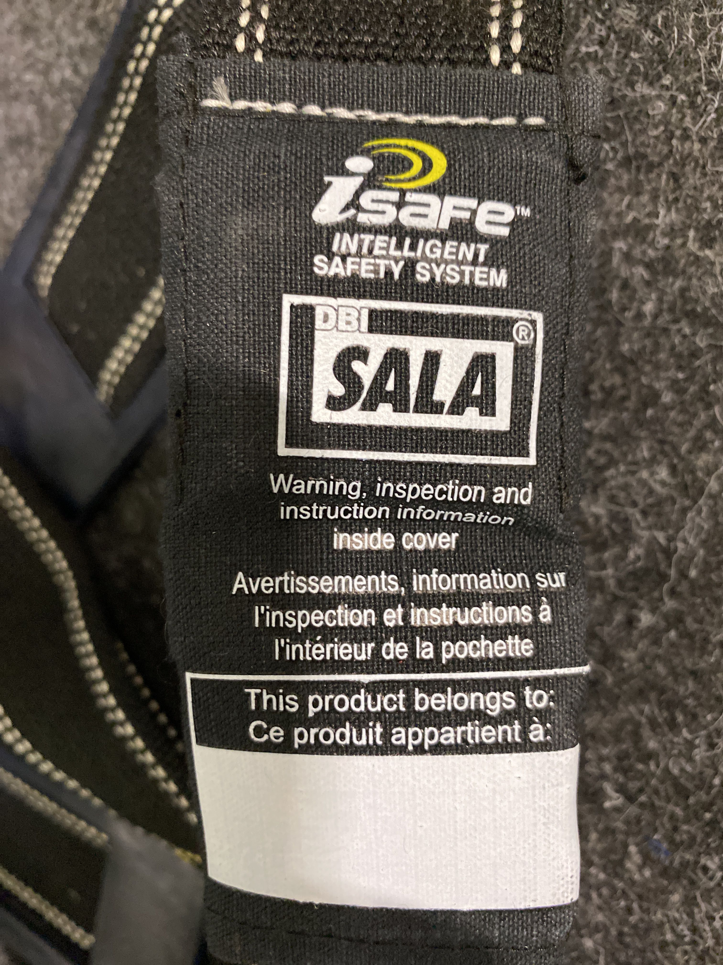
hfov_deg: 53.1
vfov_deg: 67.3
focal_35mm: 26
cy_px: 482
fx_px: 724
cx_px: 362
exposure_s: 1/39
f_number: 1.8
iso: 640
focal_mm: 4.25
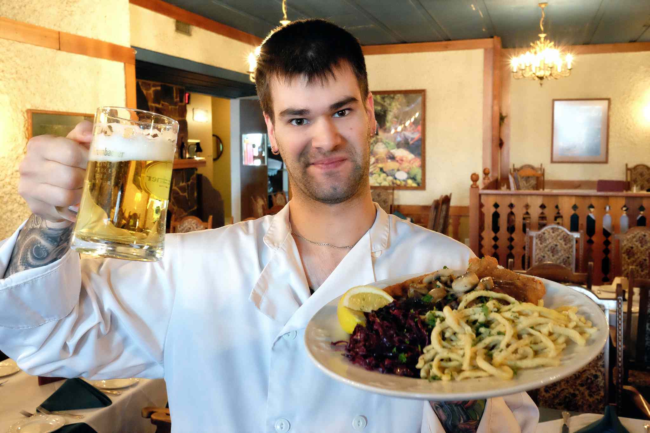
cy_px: 216
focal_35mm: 35
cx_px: 325
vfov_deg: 37.9
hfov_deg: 54.4
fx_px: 632
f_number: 8
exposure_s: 1/10
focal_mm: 23
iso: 6400
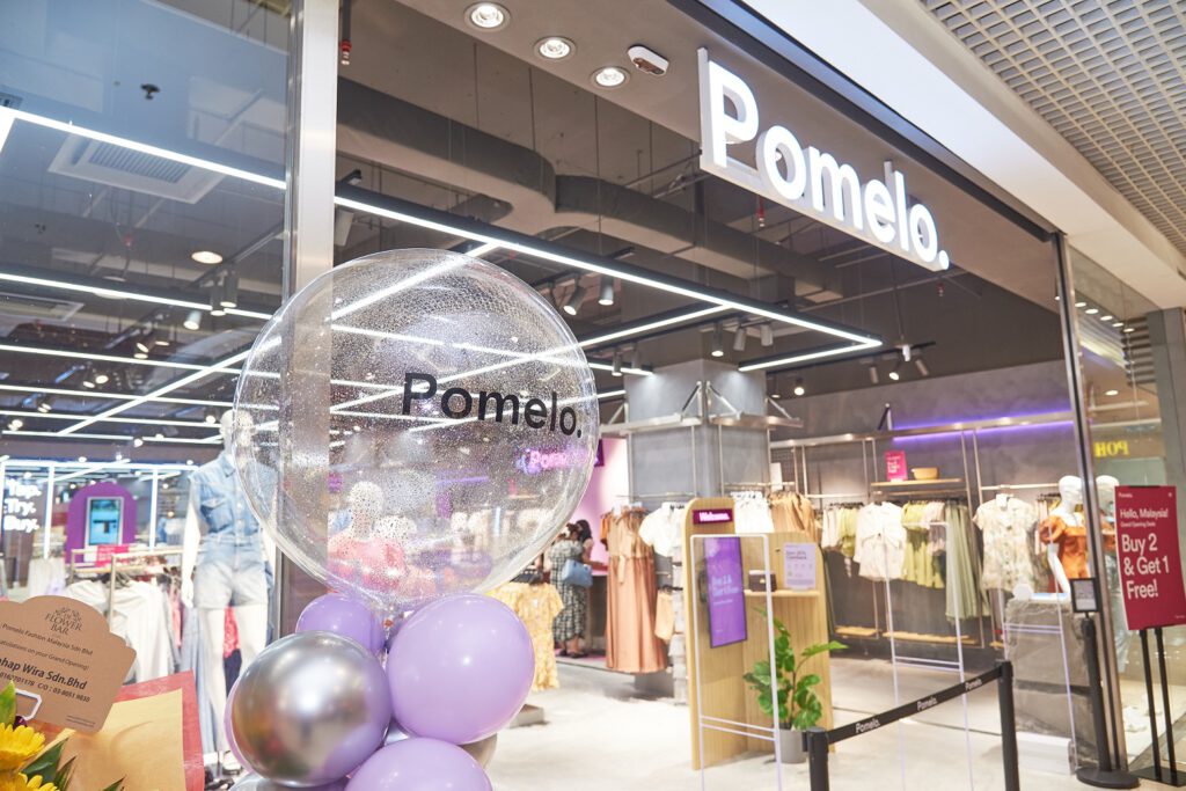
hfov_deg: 73.7
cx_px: 593
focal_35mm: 24
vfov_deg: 53.1
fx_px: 791
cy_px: 396
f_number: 5
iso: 500
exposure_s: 1/80
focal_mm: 24
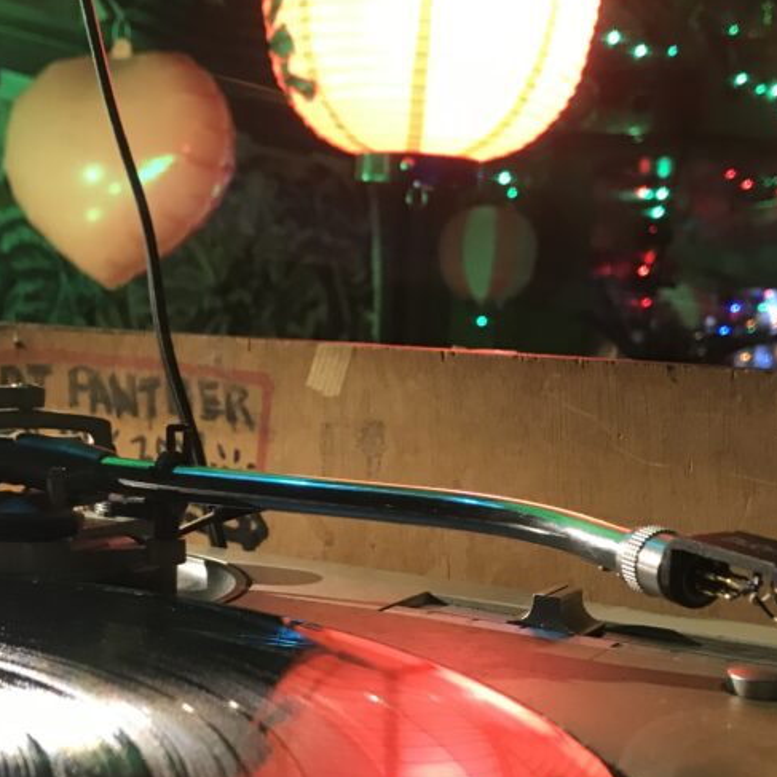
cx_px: 402
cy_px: 440
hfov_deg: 32.8
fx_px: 1321
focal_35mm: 52
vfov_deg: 32.7
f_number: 1.8
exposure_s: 1/17
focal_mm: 3.99
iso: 80
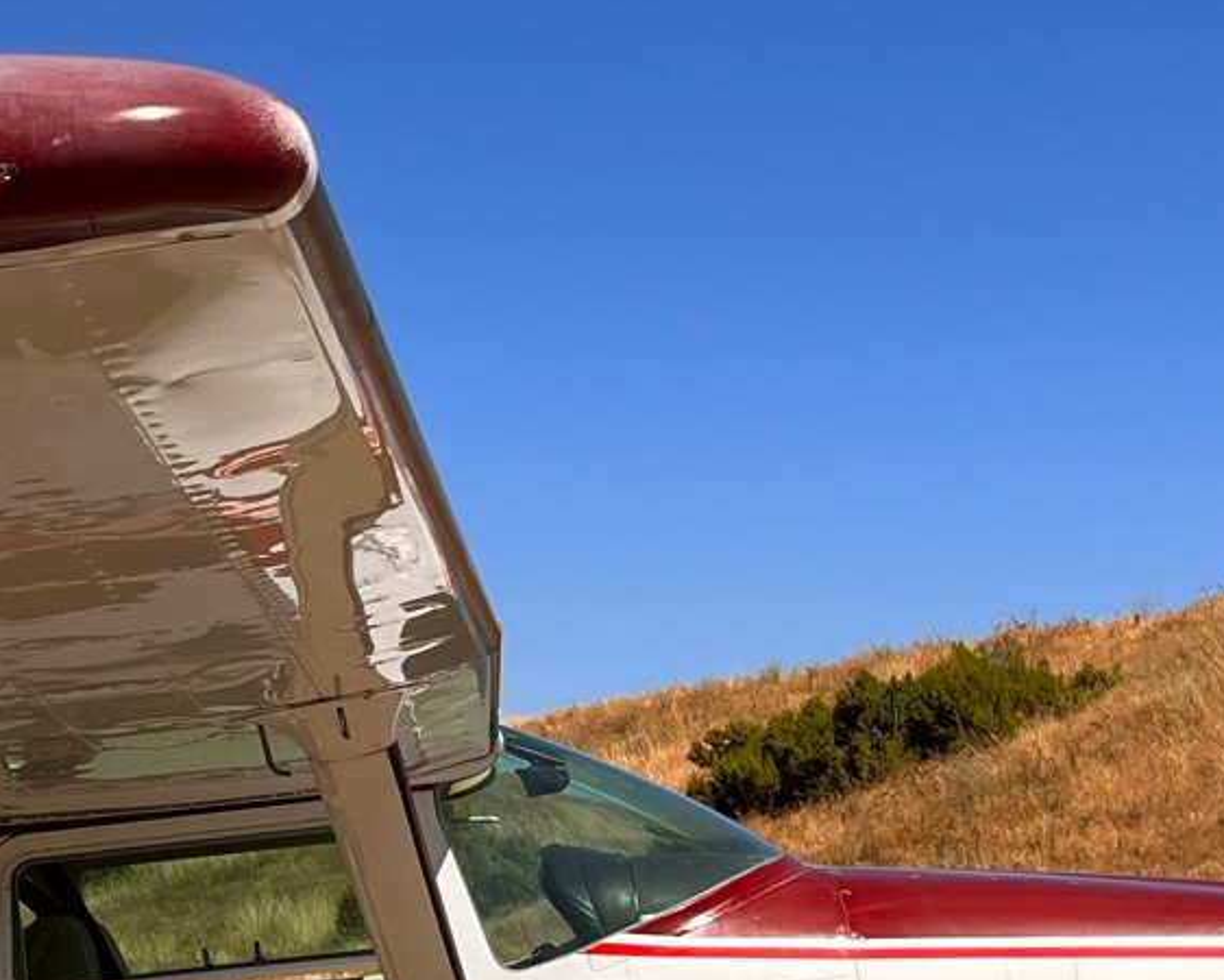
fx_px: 3298
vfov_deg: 16.9
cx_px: -316
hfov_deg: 19.6
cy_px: 664
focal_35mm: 91
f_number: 1.6
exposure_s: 1/4016
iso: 50
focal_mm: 5.1
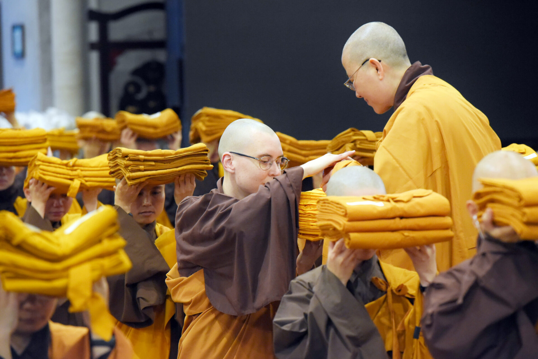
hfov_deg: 11.7
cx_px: 269
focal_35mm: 175
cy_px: 180
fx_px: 2616
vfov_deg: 7.9
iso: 5000
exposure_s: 1/100
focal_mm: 175
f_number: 7.1
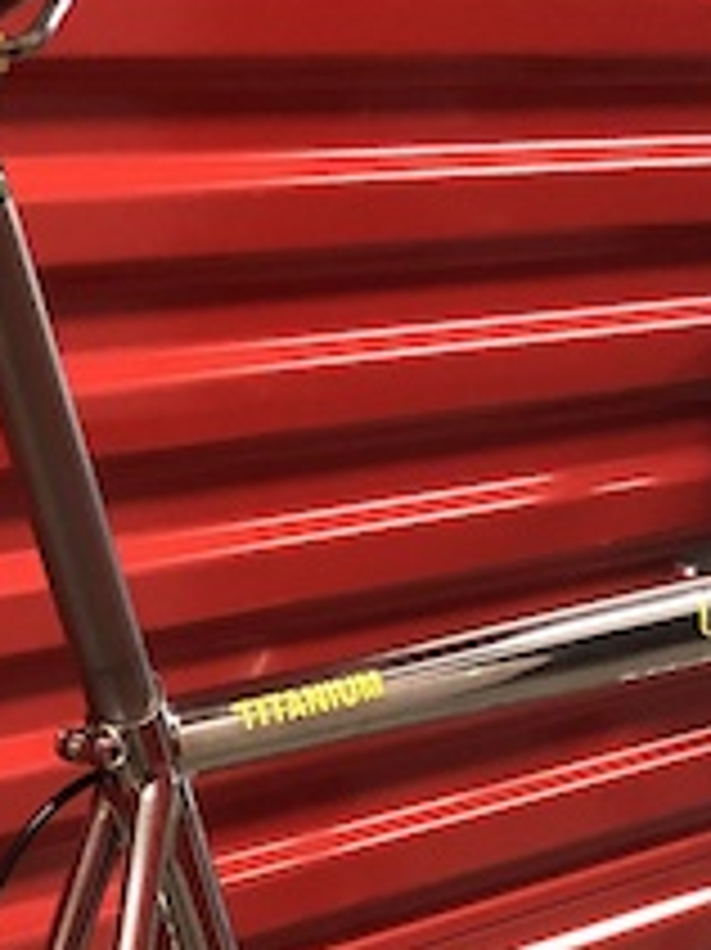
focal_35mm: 106
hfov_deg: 13.9
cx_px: 320
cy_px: 1508
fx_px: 2906
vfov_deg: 16.5
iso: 80
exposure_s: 1/15
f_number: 1.8
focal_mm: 4
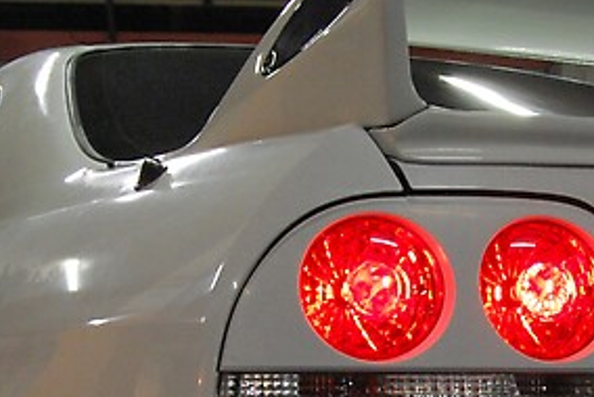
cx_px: 370
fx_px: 1916
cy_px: 442
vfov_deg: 11.7
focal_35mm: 116
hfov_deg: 17.6
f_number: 7.1
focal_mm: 22
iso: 800
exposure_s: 1/6
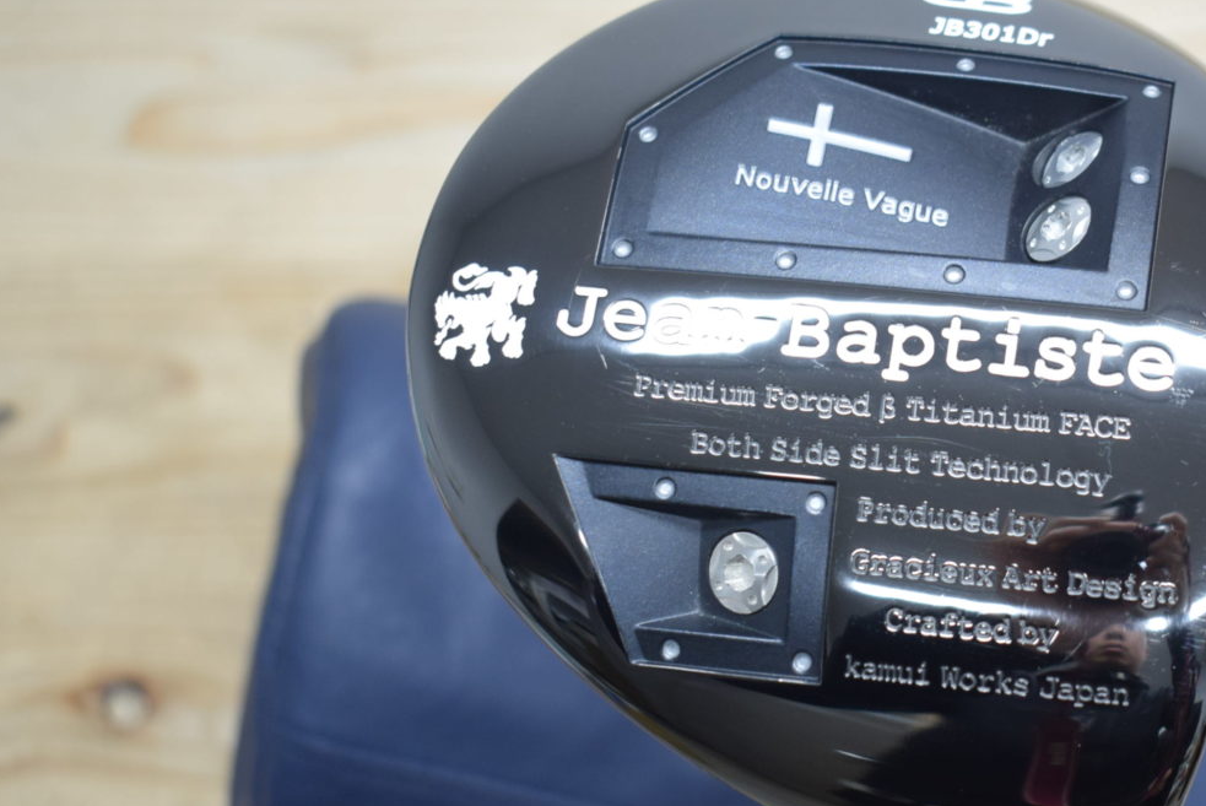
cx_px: 875
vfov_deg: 18.2
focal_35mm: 75
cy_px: 518
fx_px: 2514
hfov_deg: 26.7
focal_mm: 32
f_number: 4.5
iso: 720
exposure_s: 1/60
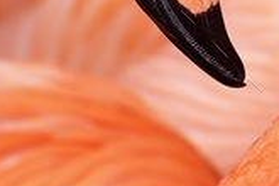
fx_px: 11640
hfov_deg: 1.4
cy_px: -6
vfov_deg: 0.9
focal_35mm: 1502
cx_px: 331
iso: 100
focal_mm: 280
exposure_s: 1/640
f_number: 6.3
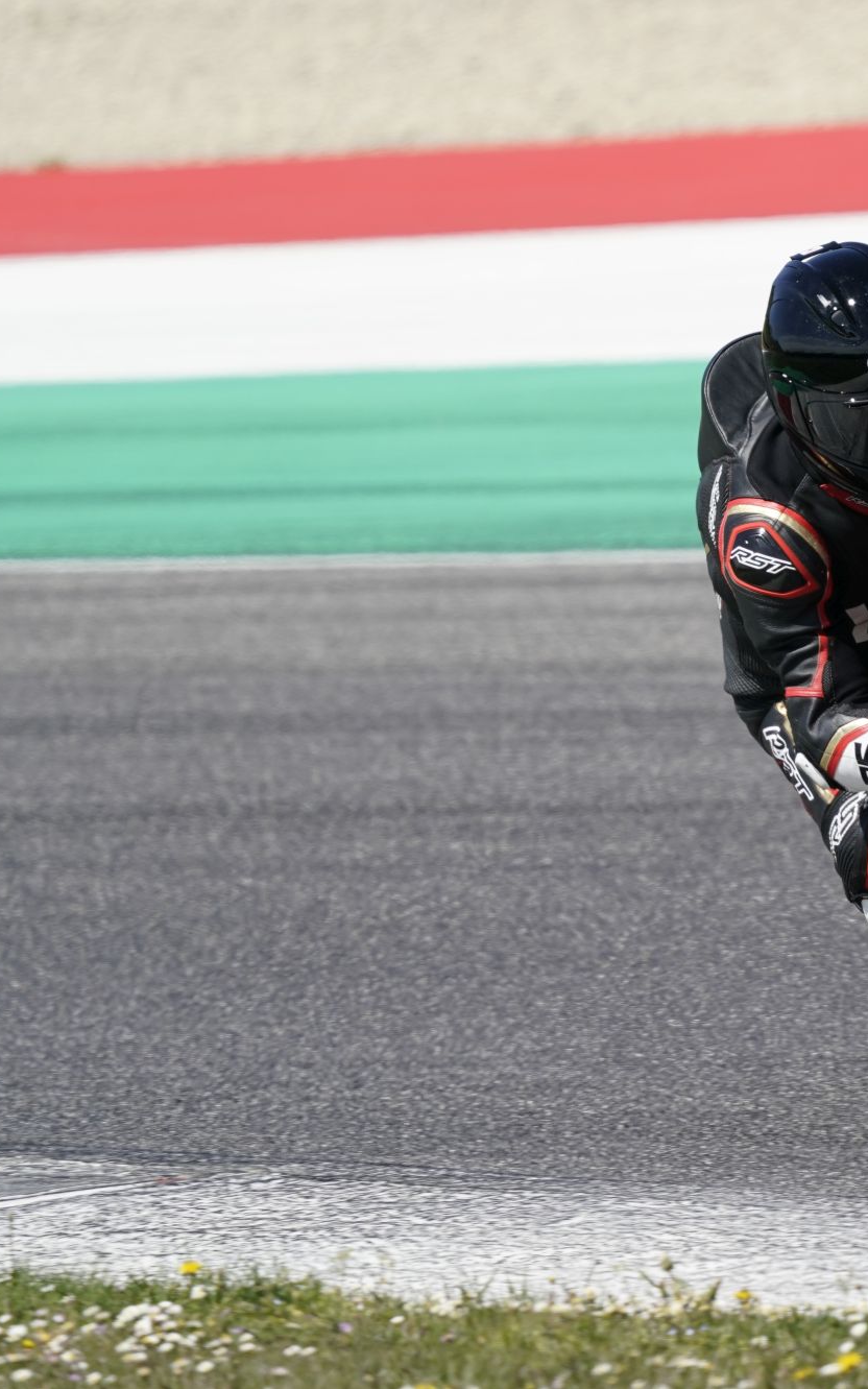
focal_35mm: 919
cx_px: 930
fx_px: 34780
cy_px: 694
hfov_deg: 1.4
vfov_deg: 2.3
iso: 500
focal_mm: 600
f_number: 8
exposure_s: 1/1250
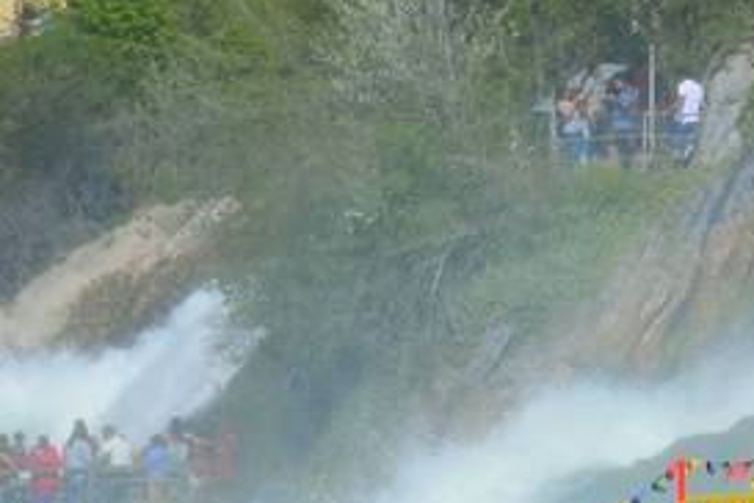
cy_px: 113
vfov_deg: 3.0
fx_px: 9697
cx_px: 2016
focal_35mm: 463
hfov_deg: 4.3
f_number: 11
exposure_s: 1/500
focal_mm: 52
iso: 180
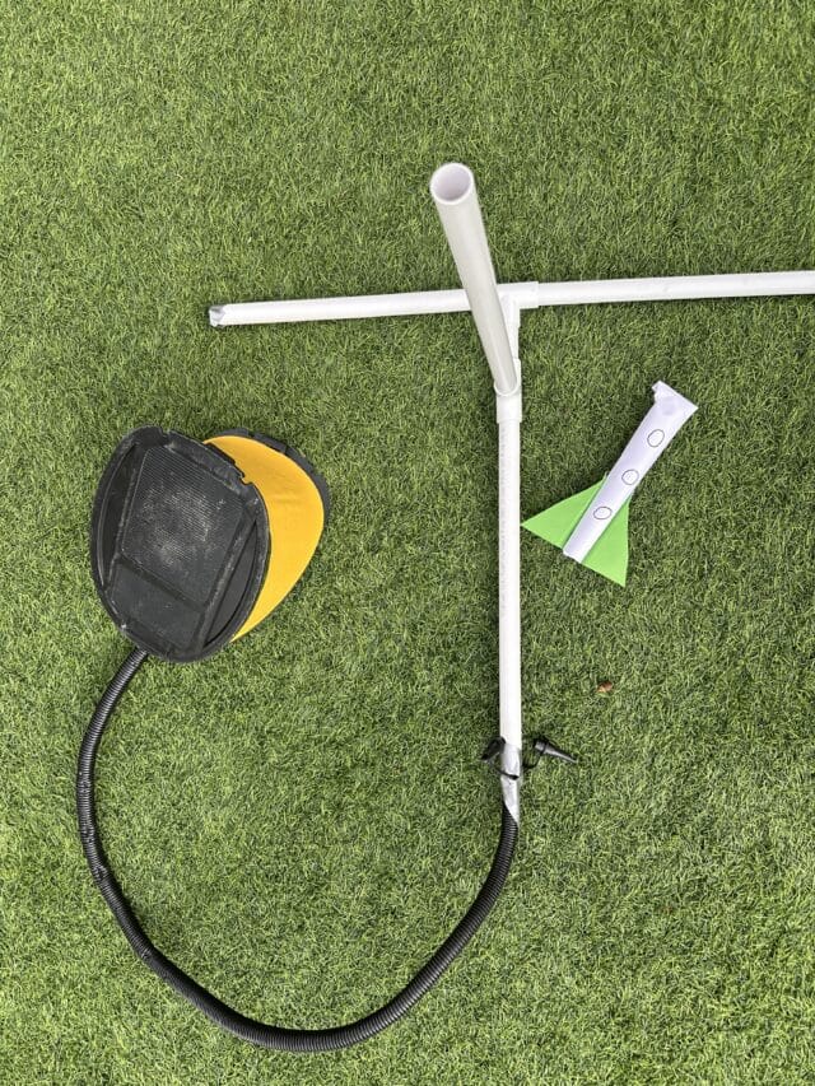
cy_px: 543
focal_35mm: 24
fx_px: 753
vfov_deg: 71.6
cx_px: 408
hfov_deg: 56.8
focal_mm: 6.86
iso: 80
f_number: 1.78
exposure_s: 1/604
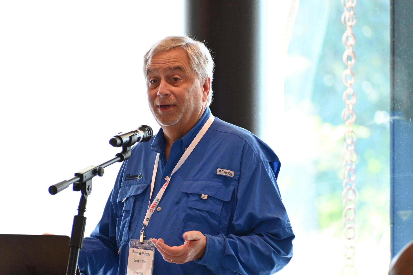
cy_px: 138
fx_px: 5162
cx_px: 206
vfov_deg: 3.1
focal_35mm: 450
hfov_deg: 4.6
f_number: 6.3
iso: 3200
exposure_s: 1/160
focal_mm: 300
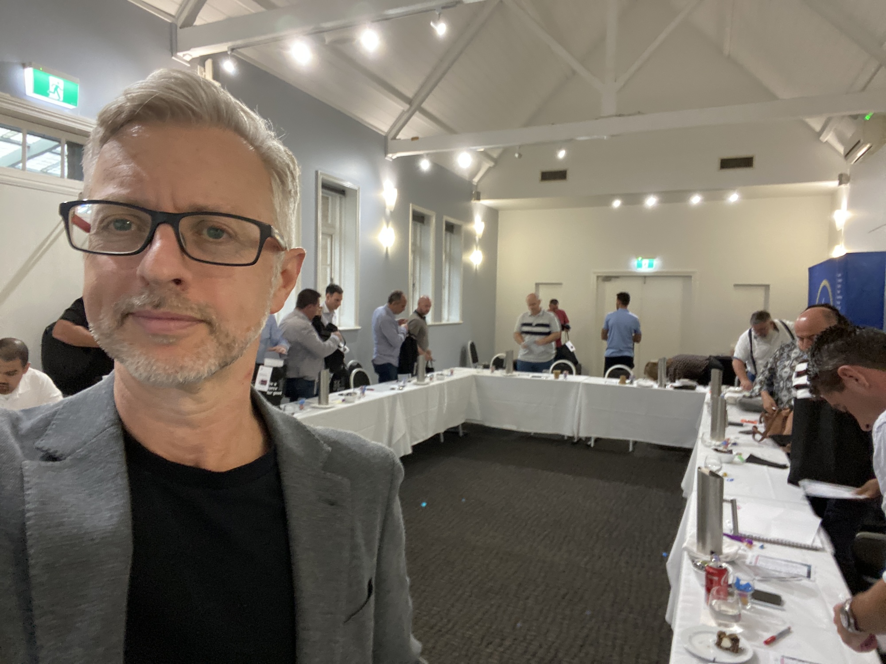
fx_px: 589
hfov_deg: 73.9
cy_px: 332
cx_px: 443
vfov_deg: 58.9
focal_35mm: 23
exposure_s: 1/25
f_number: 2.2
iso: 400
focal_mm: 2.71
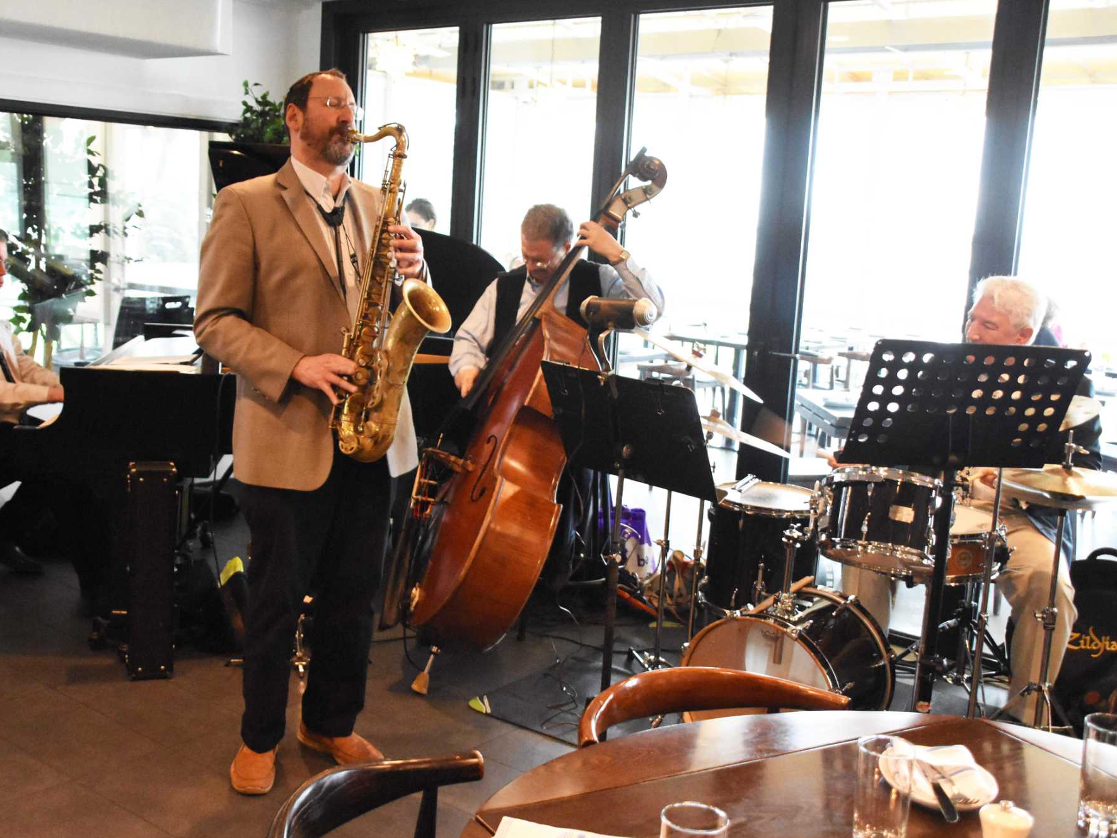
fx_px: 1291
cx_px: 482
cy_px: 415
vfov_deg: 36.0
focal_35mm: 40
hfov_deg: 46.7
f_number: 4
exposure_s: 1/40
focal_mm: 24
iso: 7200
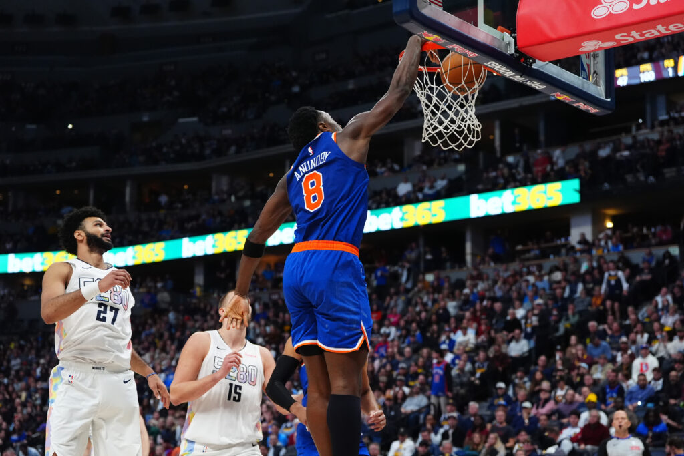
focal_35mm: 70
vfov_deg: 19.5
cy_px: 228
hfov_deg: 28.8
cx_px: 342
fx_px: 1330
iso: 5000
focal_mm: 70
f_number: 3.5
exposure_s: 1/2000
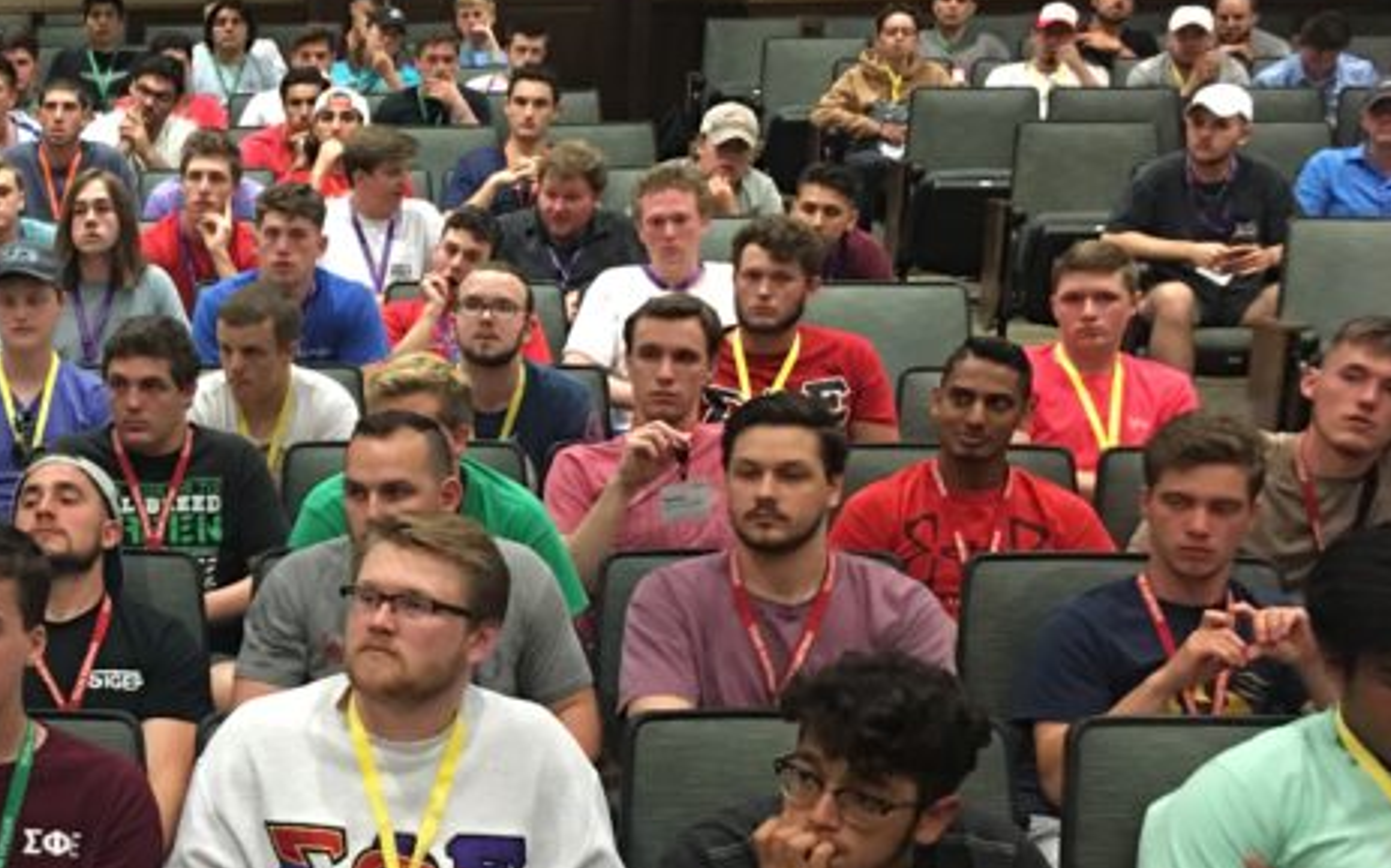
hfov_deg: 28.0
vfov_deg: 19.1
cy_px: 532
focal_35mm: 68
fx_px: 2577
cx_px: -69
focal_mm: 4.15
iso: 50
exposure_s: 1/4
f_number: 2.2
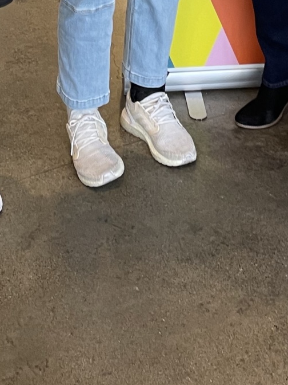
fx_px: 1098
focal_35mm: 99
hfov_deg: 14.9
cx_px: 179
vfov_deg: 17.3
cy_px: -242
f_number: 1.6
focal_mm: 4.2
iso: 80
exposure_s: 1/60
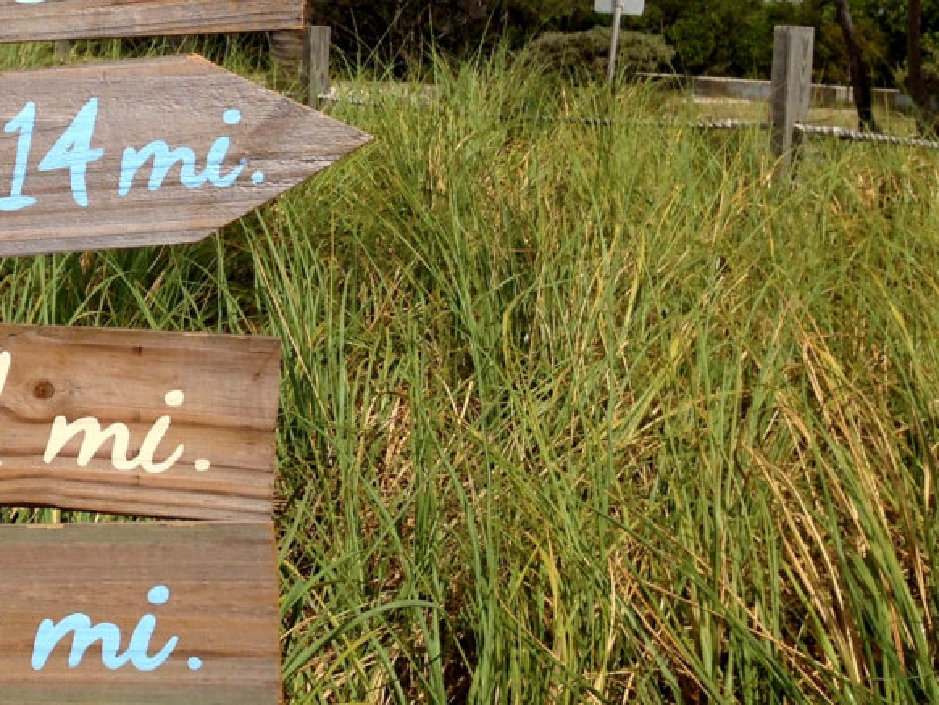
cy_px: 167
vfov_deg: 17.3
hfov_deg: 21.1
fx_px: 2307
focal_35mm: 85
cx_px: -255
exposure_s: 1/2584
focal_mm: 4.12
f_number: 2.4
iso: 50
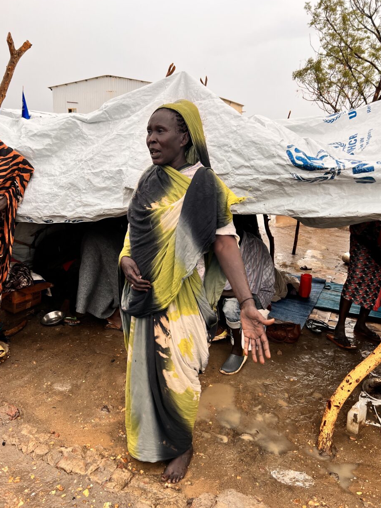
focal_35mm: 27
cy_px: 258
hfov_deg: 51.4
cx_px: 194
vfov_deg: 65.3
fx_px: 396
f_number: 1.5
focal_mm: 5.7
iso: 50
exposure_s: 1/452
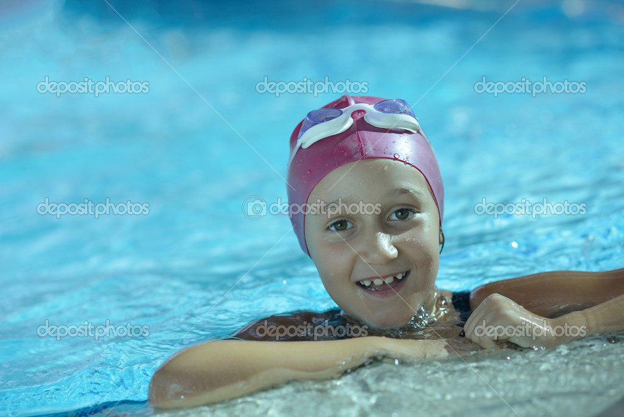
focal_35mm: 85
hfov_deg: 23.9
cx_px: 312
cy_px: 208
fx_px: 1474
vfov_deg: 16.1
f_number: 3.2
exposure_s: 1/200
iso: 100
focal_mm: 85
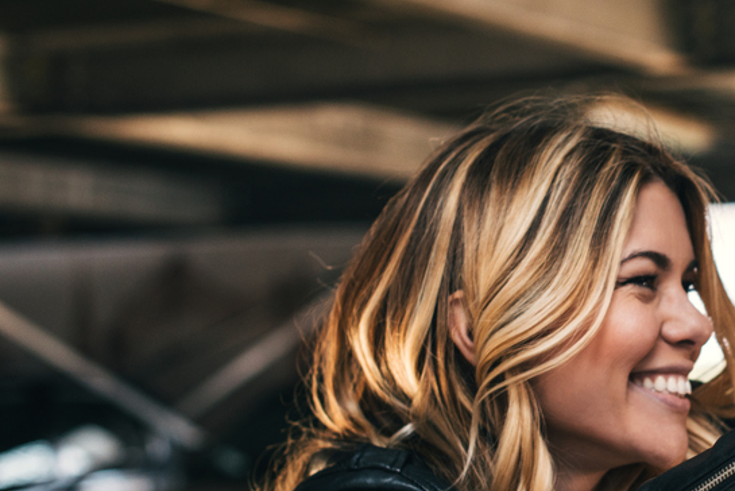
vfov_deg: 11.9
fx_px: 2349
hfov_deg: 17.4
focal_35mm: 115
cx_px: 717
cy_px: 334
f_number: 3.2
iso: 400
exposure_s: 1/100
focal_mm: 50
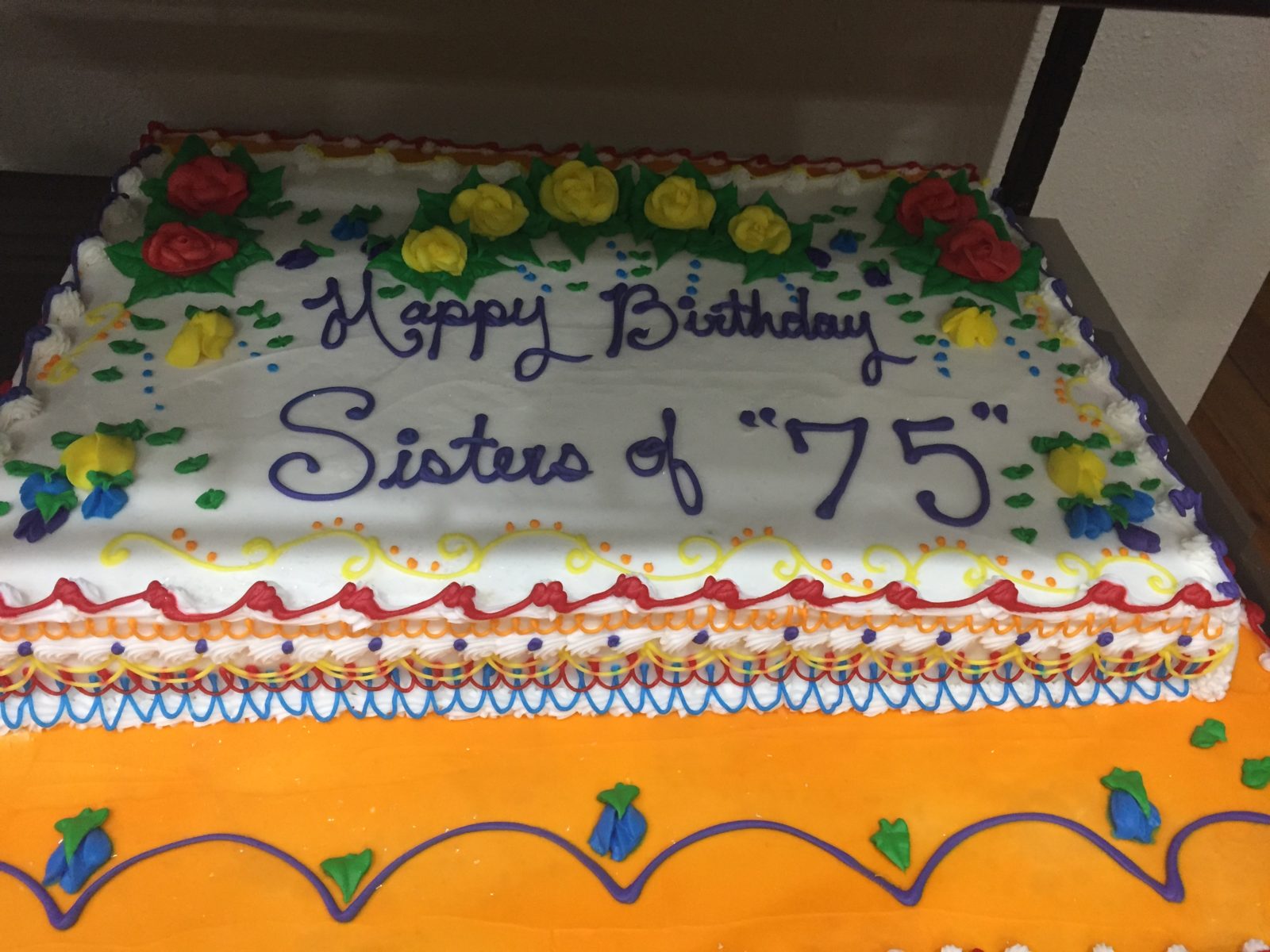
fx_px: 1064
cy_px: 476
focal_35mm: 29
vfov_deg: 48.2
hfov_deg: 61.7
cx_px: 635
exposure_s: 1/24
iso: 250
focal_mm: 4.15
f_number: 2.2
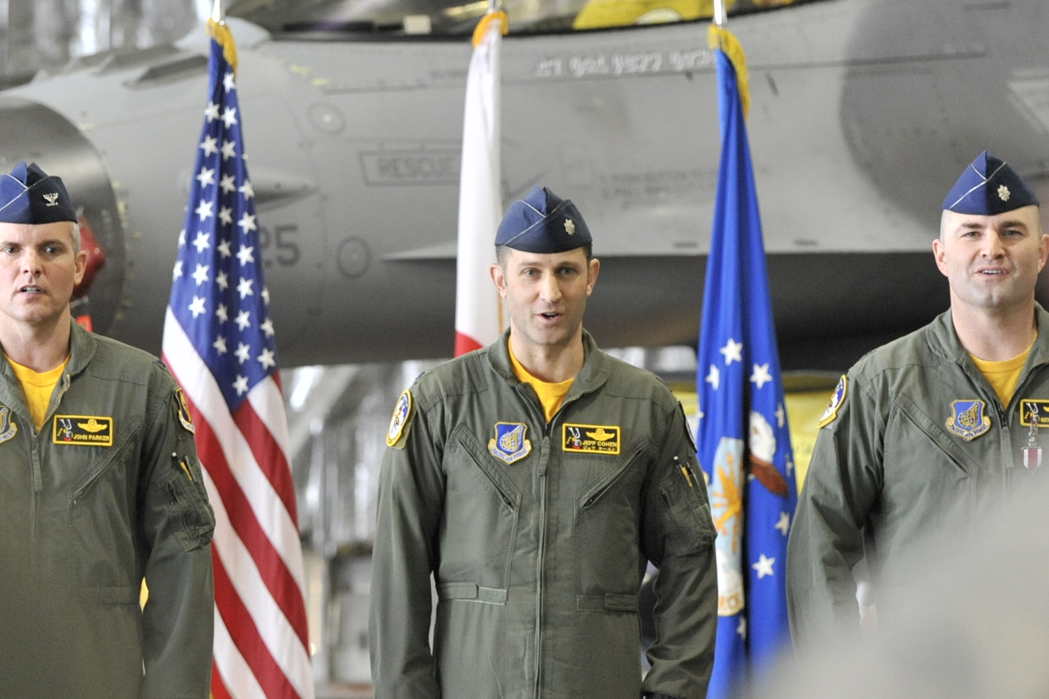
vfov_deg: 5.7
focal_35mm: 240
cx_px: 539
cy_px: 490
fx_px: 6992
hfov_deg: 8.6
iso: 3200
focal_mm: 130
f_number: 4
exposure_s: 1/100
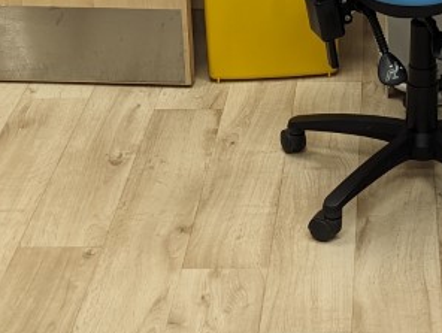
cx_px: 401
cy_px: -36
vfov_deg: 14.9
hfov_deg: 19.8
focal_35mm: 97
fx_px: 1241
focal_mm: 6.81
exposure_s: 1/36.1
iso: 72
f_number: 1.85
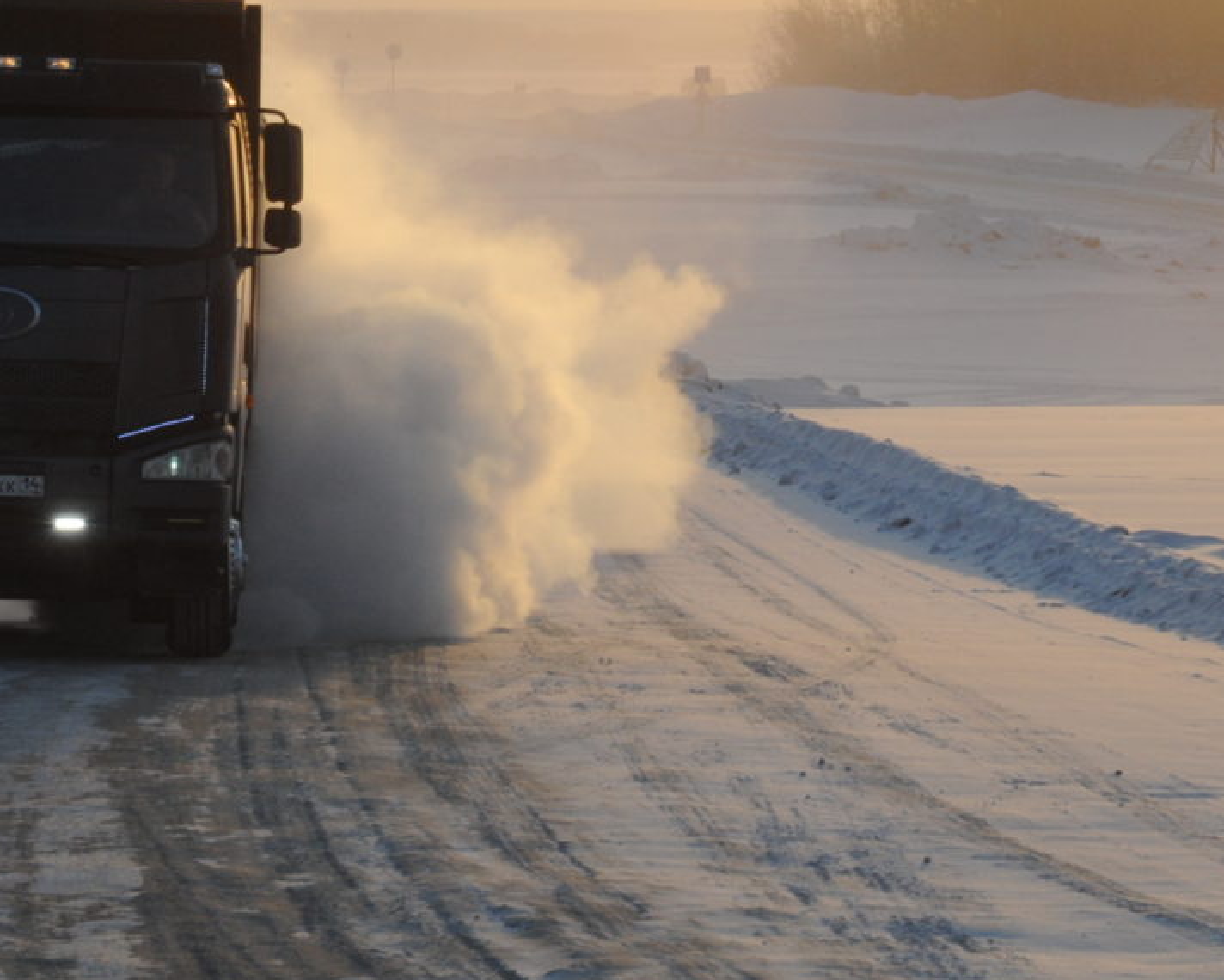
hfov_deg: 8.1
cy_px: 263
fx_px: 8588
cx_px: 189
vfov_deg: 6.5
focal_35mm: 237
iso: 1600
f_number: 29
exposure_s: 1/200
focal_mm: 120
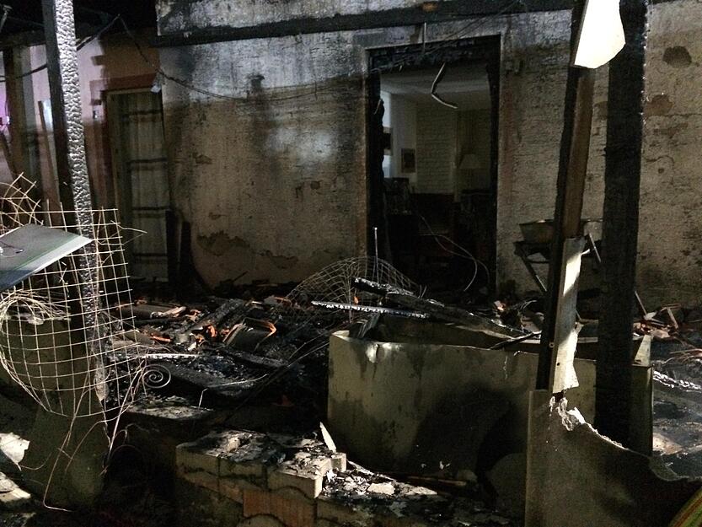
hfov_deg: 61.7
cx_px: 351
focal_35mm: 29
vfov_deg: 48.2
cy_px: 264
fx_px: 588
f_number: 2.2
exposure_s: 1/17
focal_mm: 4.15
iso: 2000
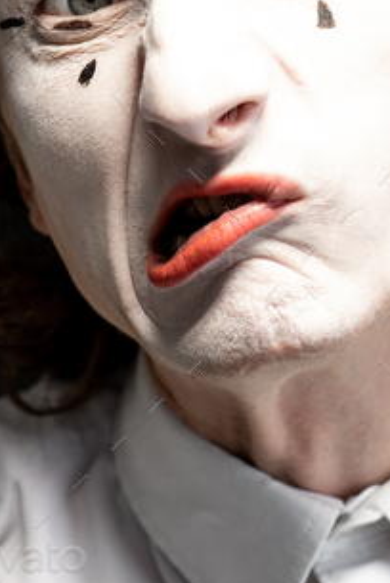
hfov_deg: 5.6
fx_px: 3988
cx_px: 281
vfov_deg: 8.3
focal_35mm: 246
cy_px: -31
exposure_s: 1/200
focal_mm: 85
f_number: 4
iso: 125
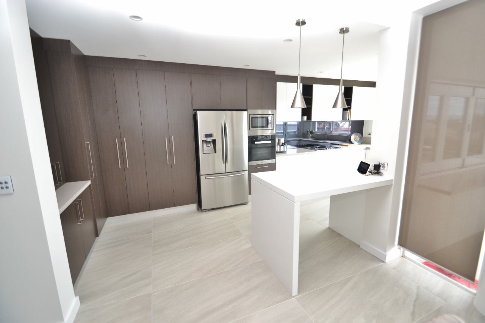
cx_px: 242
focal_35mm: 15
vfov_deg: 77.3
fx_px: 202
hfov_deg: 100.4
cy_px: 162
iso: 400
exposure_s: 1/60
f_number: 4
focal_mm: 10
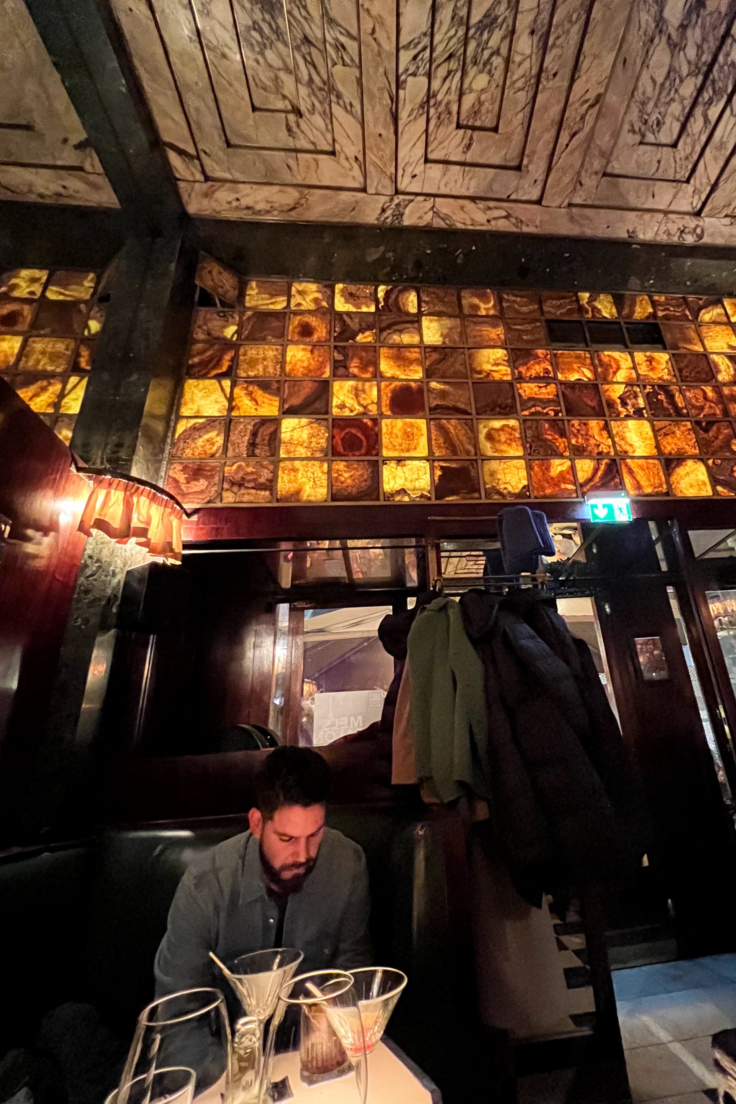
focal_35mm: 15
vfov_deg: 100.4
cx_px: 451
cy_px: 556
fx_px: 460
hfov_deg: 76.2
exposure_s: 1/25
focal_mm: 1.57
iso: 2000
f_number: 1.8
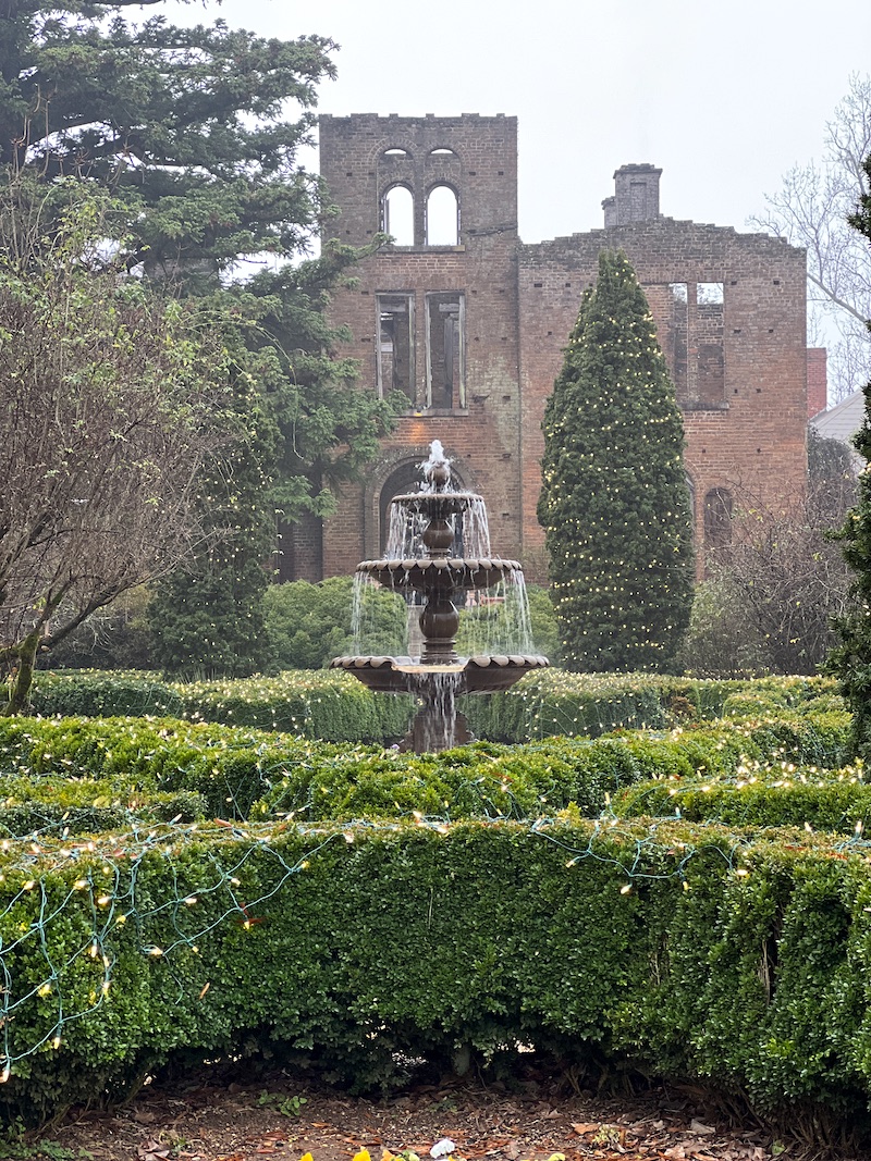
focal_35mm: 77
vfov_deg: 25.3
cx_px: 436
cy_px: 580
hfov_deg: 19.1
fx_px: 2584
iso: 160
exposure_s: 1/40
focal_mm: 9
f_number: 2.8
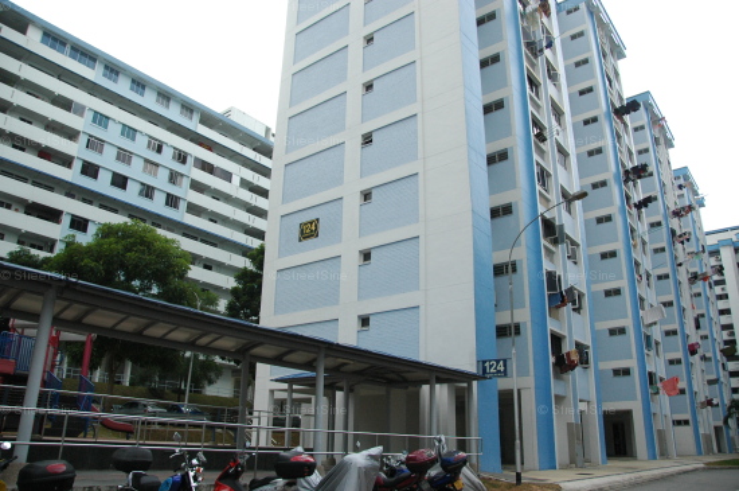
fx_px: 553
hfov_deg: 67.5
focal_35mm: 27
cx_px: 370
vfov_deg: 47.8
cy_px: 246
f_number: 4
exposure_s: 1/2500
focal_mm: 18
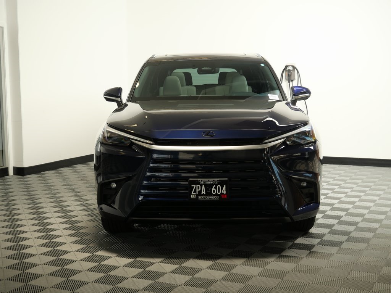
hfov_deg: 38.2
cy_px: 146
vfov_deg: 29.1
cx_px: 196
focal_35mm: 50
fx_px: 565
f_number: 4.5
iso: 250
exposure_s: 1/200
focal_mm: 25
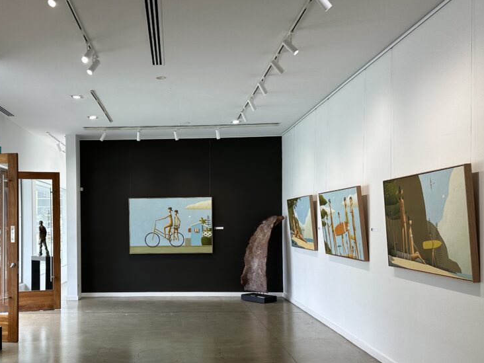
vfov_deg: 40.5
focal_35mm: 35
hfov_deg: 51.5
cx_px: 154
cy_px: 221
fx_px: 489
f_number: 1.78
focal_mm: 6.86
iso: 80
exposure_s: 1/349
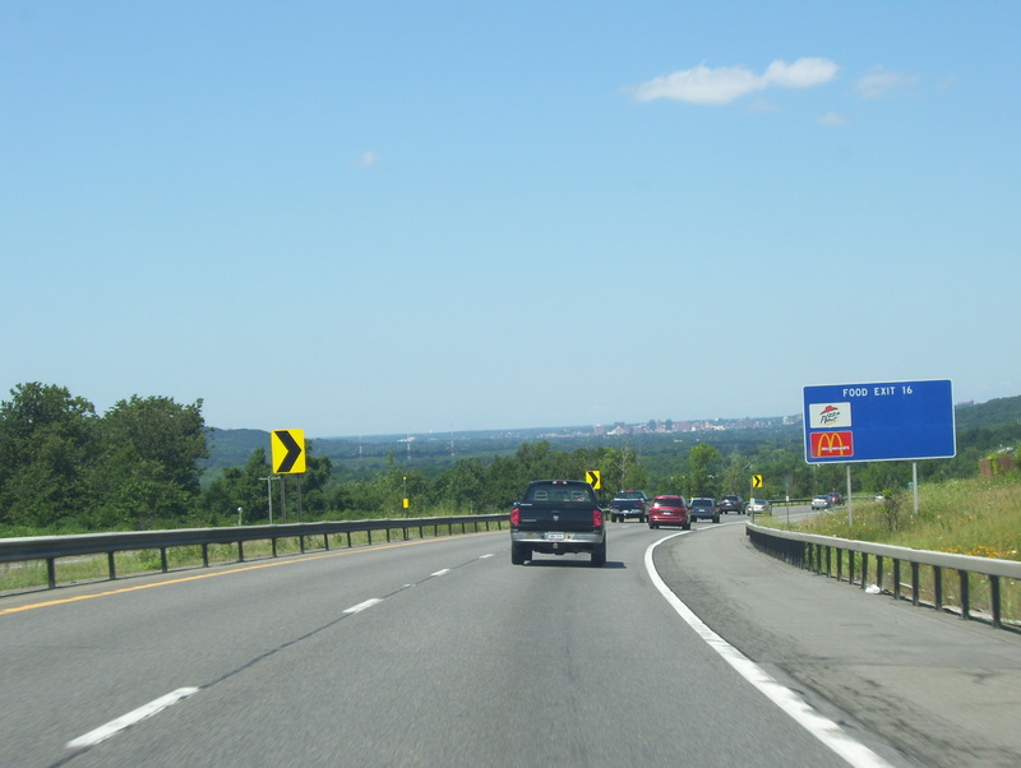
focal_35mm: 70
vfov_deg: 21.1
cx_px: 510
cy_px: 384
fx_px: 2067
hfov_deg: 27.7
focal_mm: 11.6
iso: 80
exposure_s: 1/320
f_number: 6.7
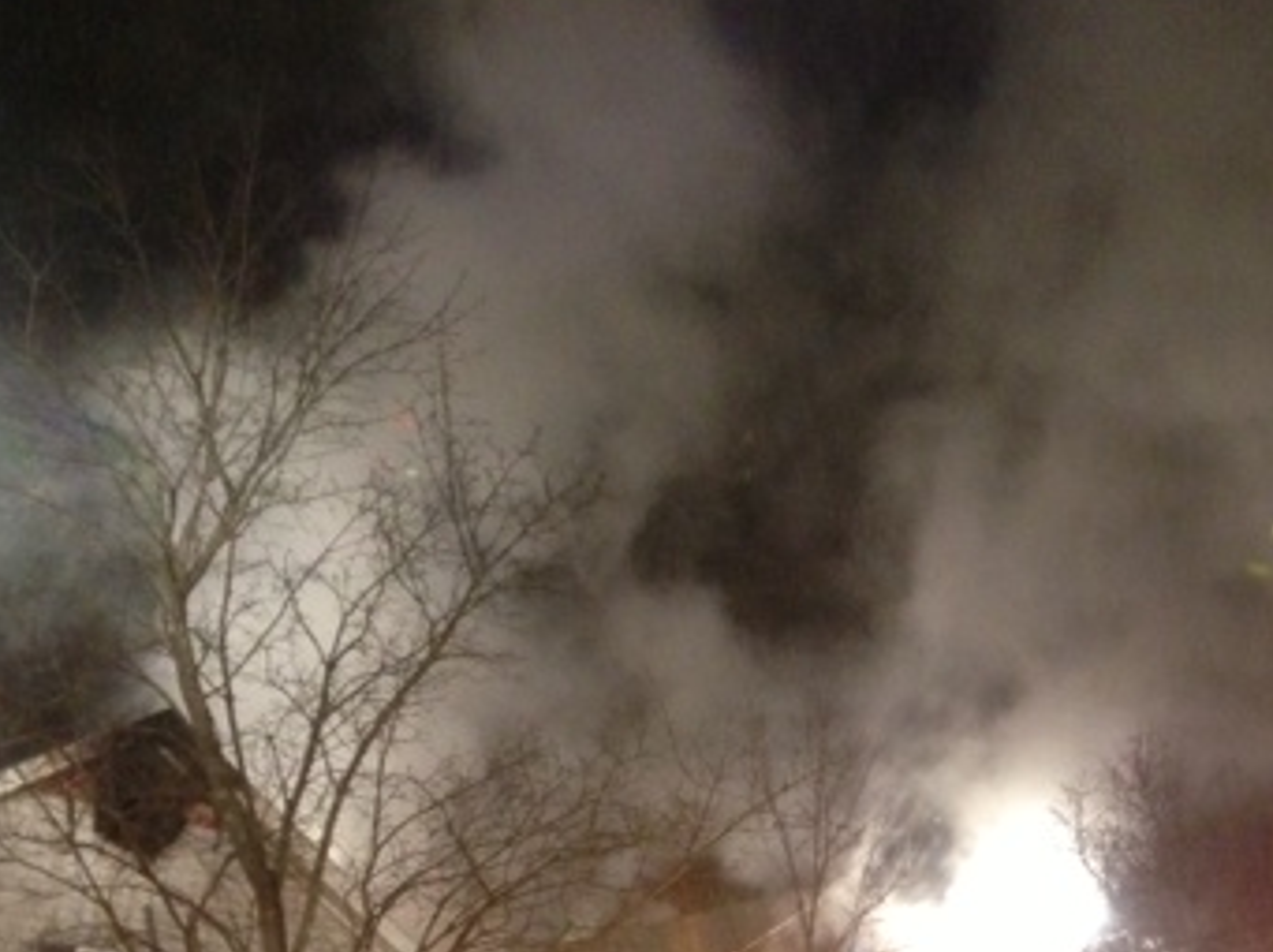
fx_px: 2278
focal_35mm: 62
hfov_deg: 30.1
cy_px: 847
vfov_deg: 23.0
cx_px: 1098
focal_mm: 4.13
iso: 400
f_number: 2.4
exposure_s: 1/17
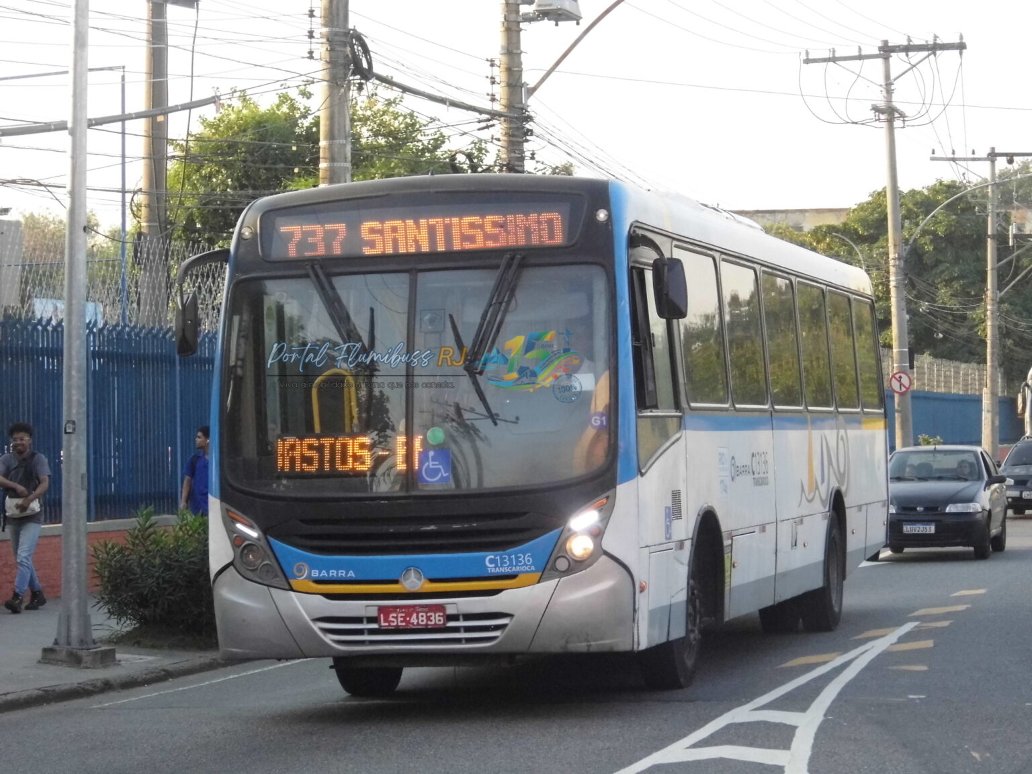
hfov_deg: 18.5
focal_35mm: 106
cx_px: 516
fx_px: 3160
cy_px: 387
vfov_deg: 14.0
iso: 200
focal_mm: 19
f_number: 4.5
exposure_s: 1/250
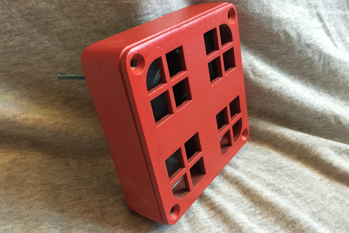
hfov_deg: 60.3
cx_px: 175
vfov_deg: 42.3
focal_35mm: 31
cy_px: 111
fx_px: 300
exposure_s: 1/15
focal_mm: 4.15
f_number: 2.2
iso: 250
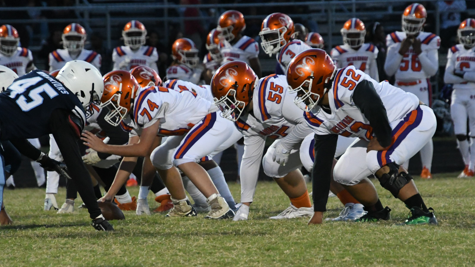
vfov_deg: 2.9
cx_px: 238
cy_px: 147
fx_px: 5290
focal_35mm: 420
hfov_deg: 5.1
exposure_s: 1/500
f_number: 5.6
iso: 7200
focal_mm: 200
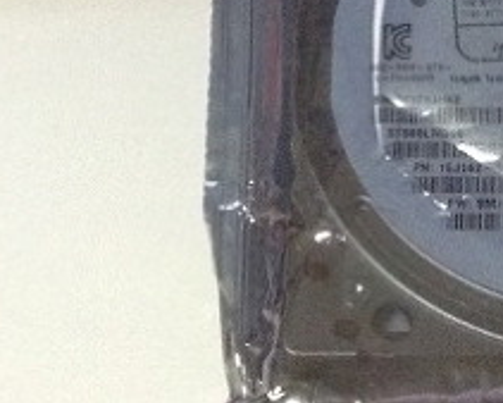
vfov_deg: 9.3
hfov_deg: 12.3
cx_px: 374
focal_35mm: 156
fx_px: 2323
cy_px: -382
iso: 250
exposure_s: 1/24
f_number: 2.4
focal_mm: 3.3
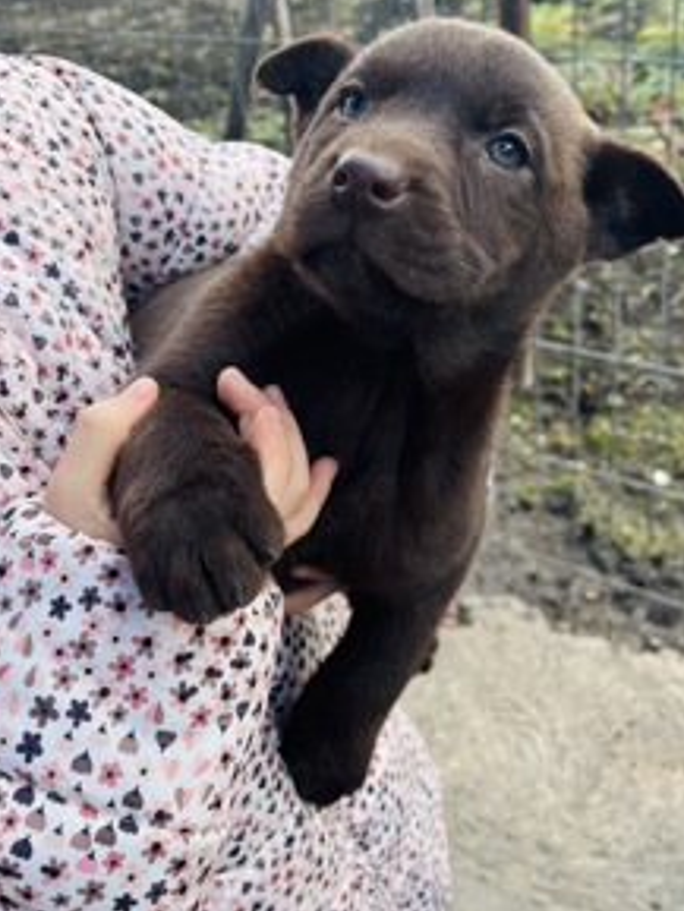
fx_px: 948
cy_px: 359
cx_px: 403
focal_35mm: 36
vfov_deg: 51.0
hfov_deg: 39.5
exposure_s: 1/216
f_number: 1.6
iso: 40
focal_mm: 5.1
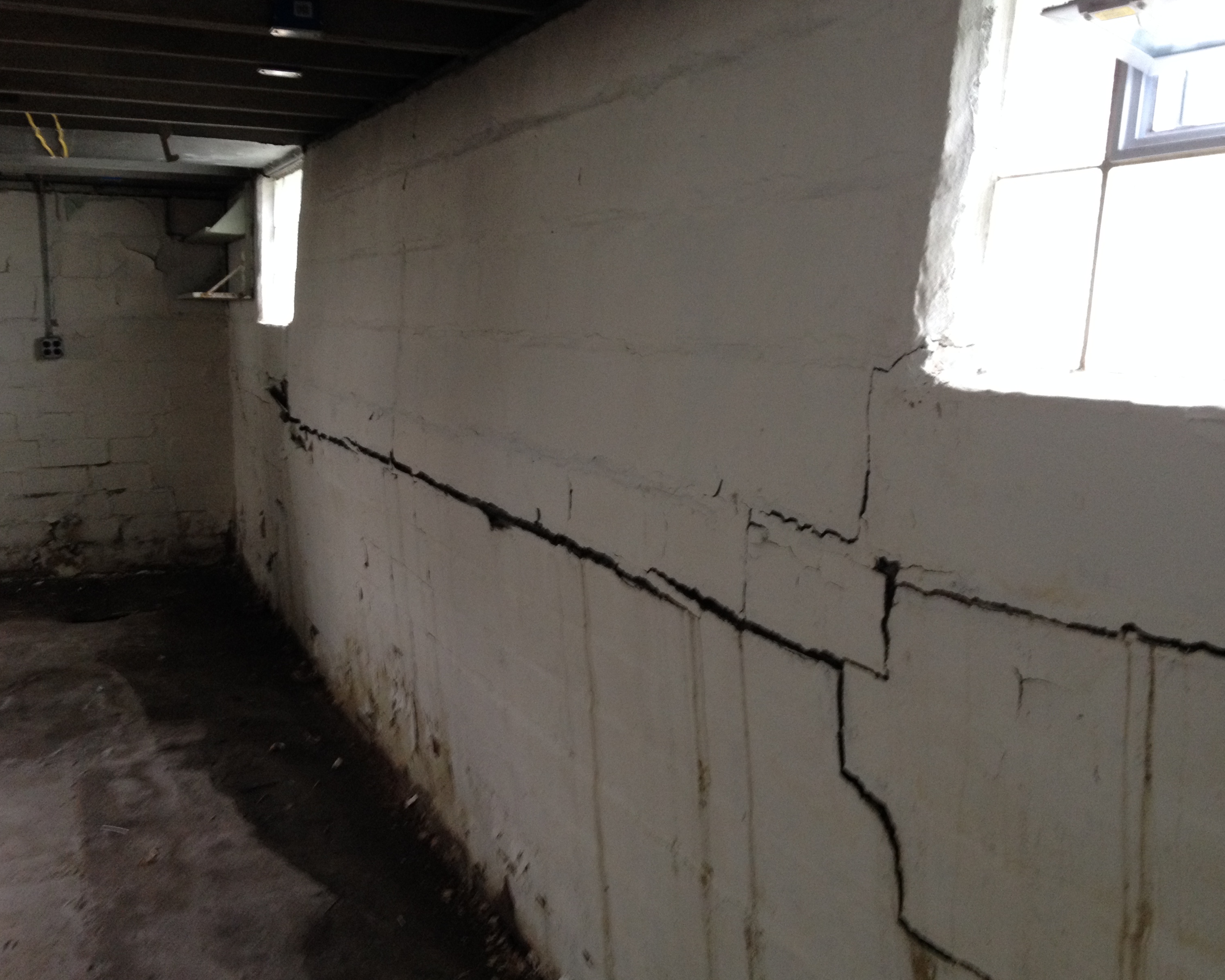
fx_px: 1341
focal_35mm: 37
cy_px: 493
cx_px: 633
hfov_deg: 49.1
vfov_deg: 40.1
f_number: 2.4
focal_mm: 4.28
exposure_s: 1/20
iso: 160
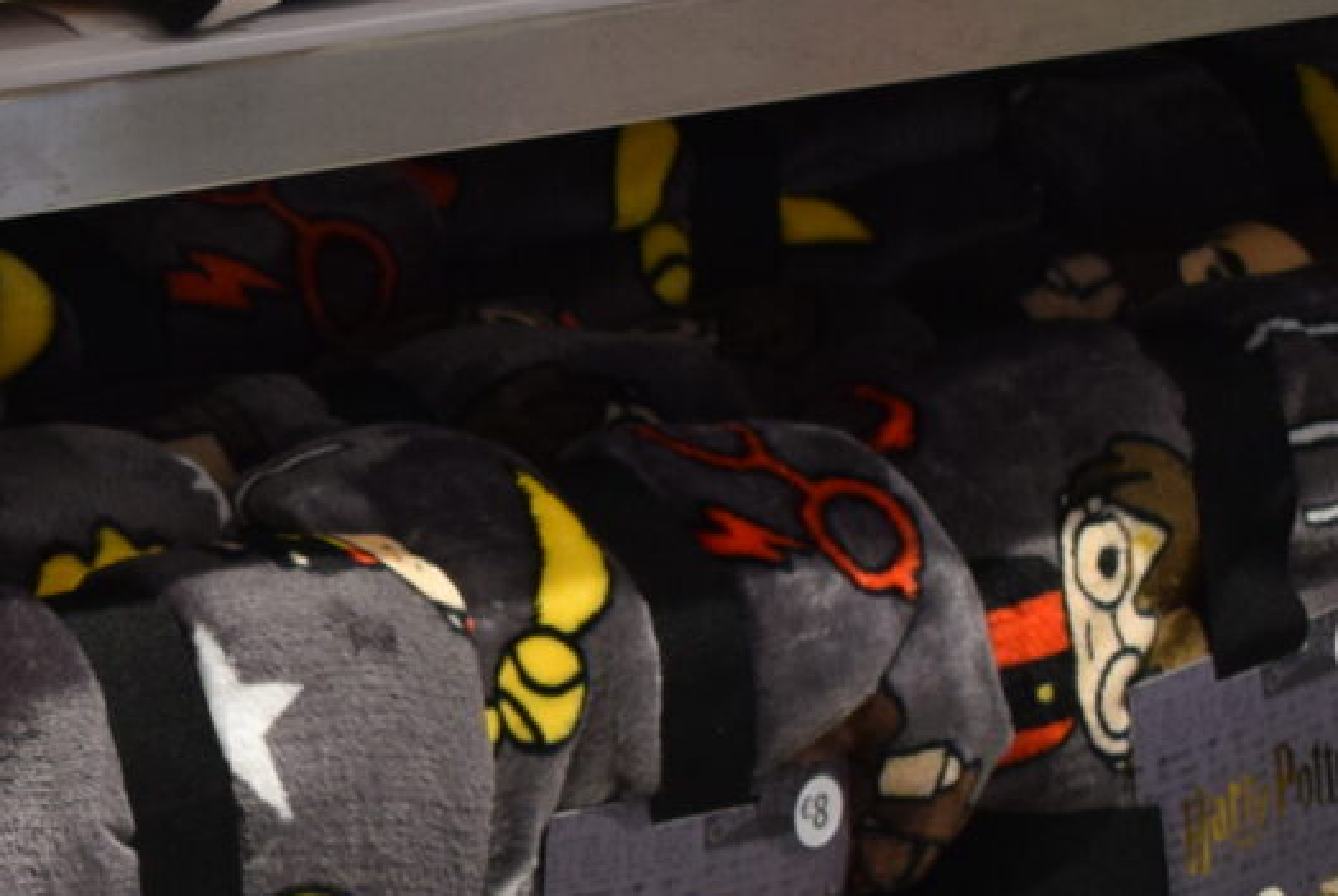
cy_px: 953
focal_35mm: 164
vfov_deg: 8.3
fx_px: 6104
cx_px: -942
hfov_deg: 11.7
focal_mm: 28
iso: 900
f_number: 4.2
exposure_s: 1/60
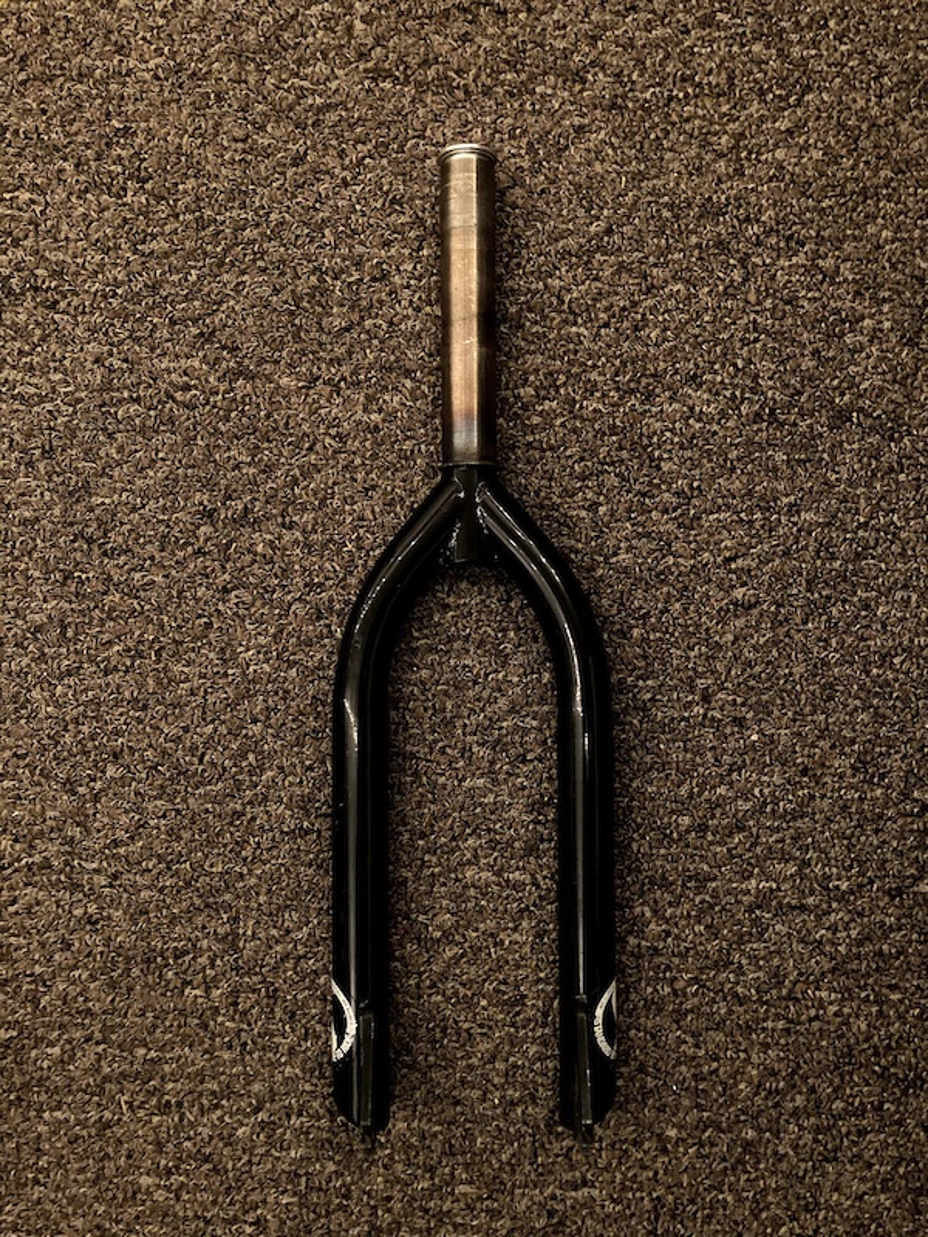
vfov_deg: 63.4
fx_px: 1001
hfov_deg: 49.7
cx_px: 464
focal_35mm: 28
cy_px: 618
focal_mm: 3.99
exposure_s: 1/15
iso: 640
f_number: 1.8
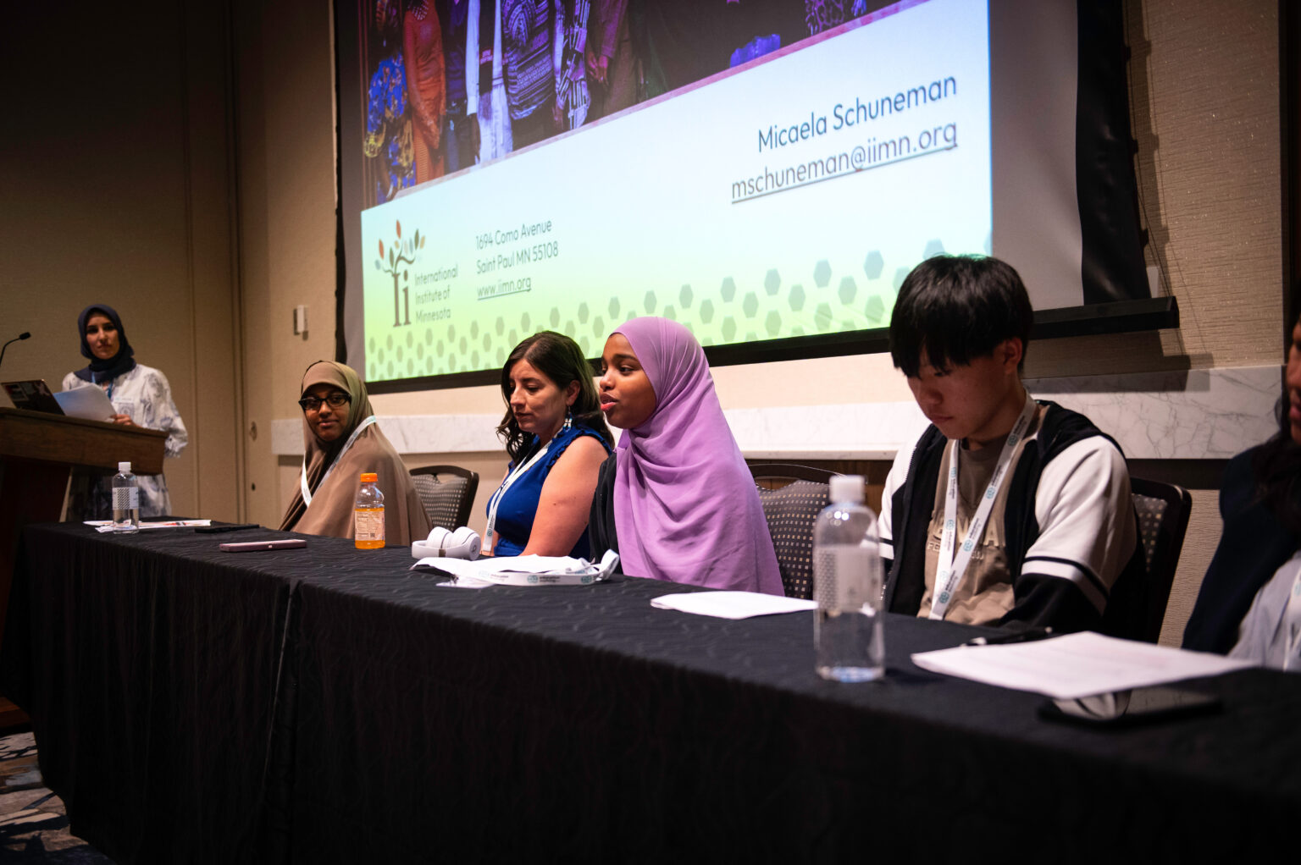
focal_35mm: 38
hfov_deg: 50.7
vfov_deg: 35.0
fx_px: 1372
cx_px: 650
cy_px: 432
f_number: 2.8
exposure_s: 1/200
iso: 2500
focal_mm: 38
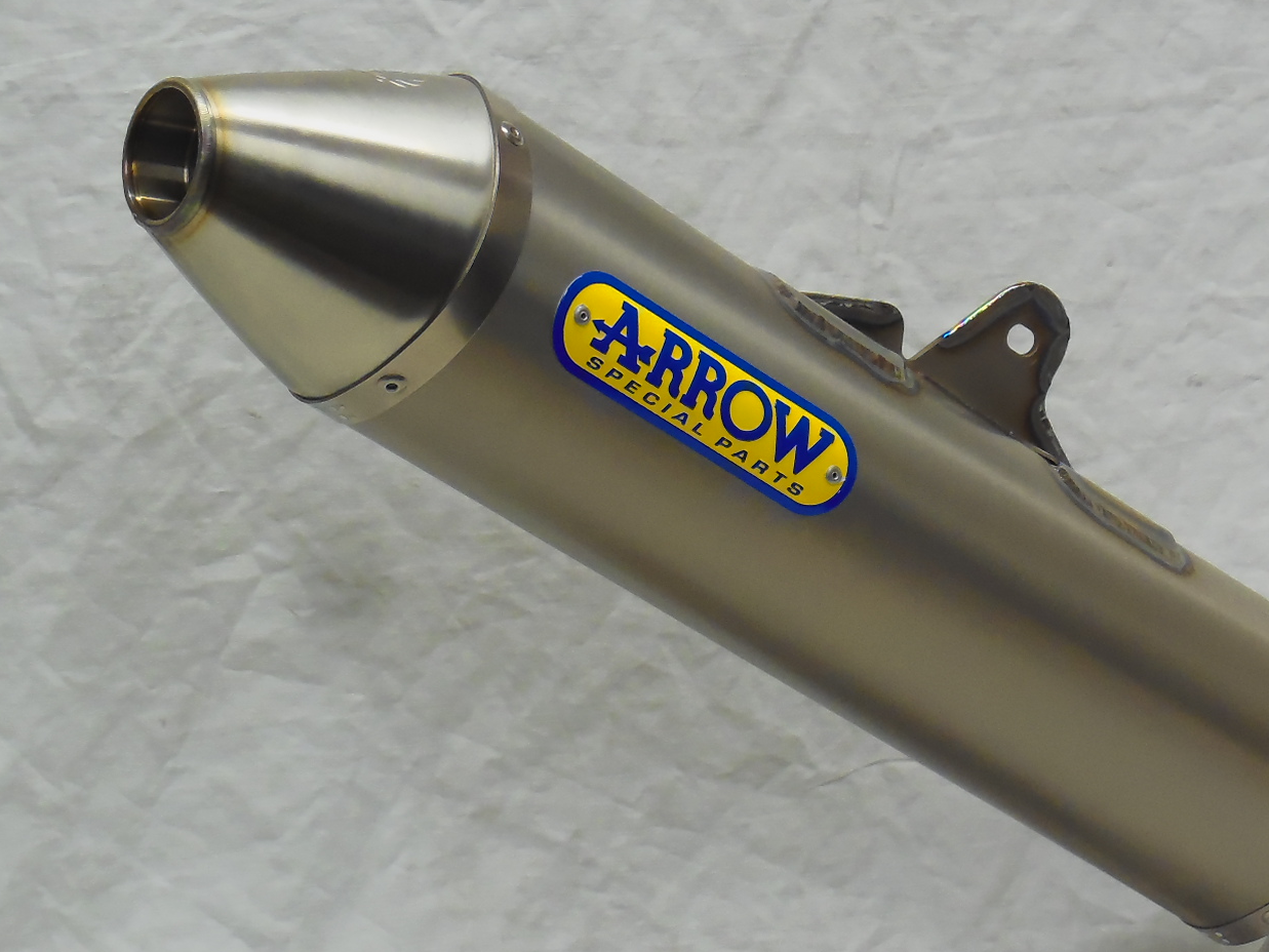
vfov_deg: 9.1
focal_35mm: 163
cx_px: 768
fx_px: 5976
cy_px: 480
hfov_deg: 12.1
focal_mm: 22.4
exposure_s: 1/30
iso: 400
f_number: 5
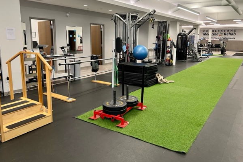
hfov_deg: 63.7
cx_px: 123
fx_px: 196
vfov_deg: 44.8
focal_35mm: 29
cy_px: 68
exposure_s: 1/60
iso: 80
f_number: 1.5
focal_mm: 5.7
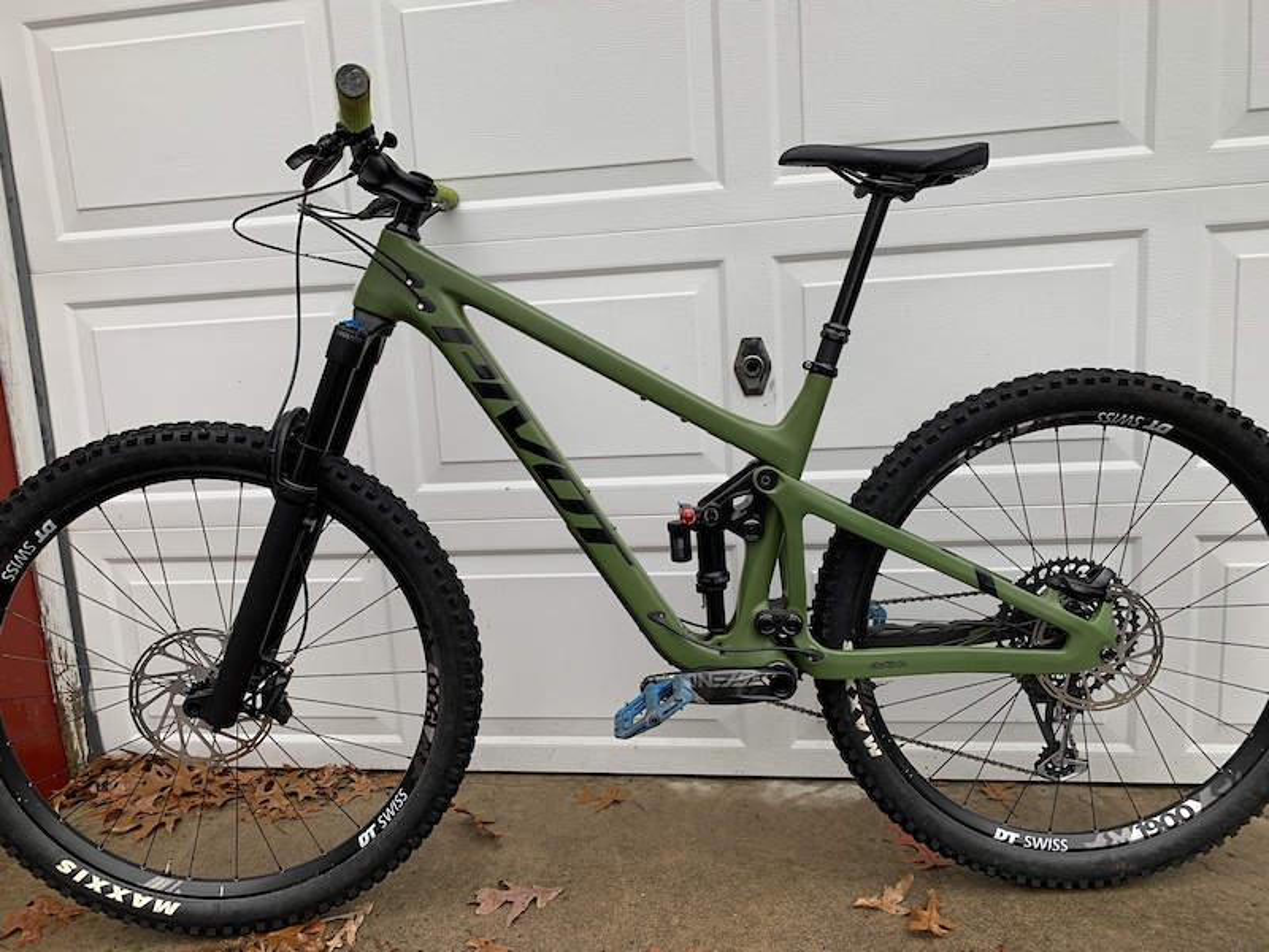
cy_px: 476
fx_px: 953
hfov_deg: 67.3
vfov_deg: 53.1
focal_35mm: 26
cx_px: 634
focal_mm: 4.25
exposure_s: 1/122
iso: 25
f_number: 1.8
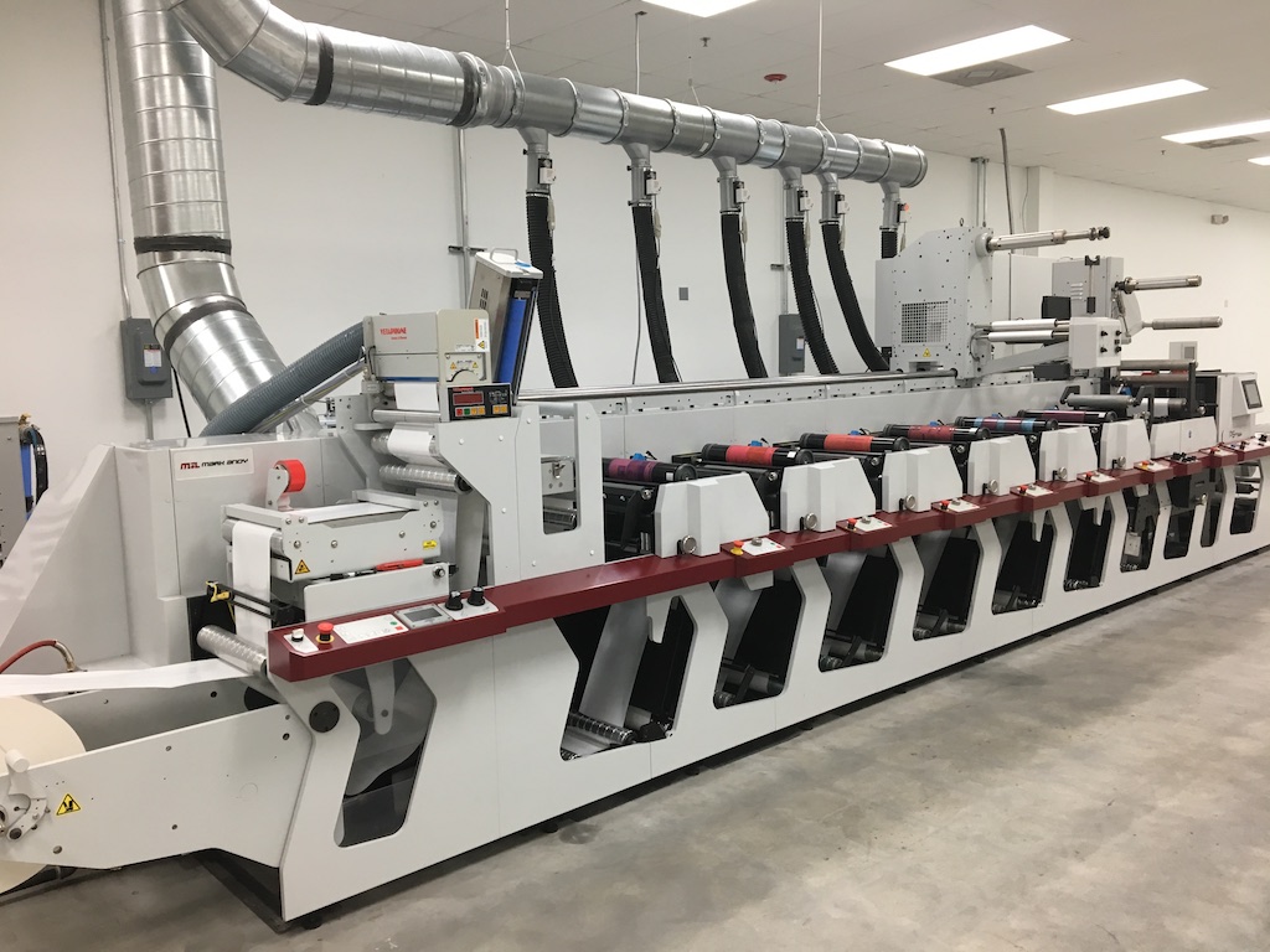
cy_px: 476
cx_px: 635
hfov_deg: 61.7
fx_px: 1064
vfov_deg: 48.2
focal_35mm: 29
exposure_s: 1/30
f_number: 2.2
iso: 80
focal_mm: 4.15
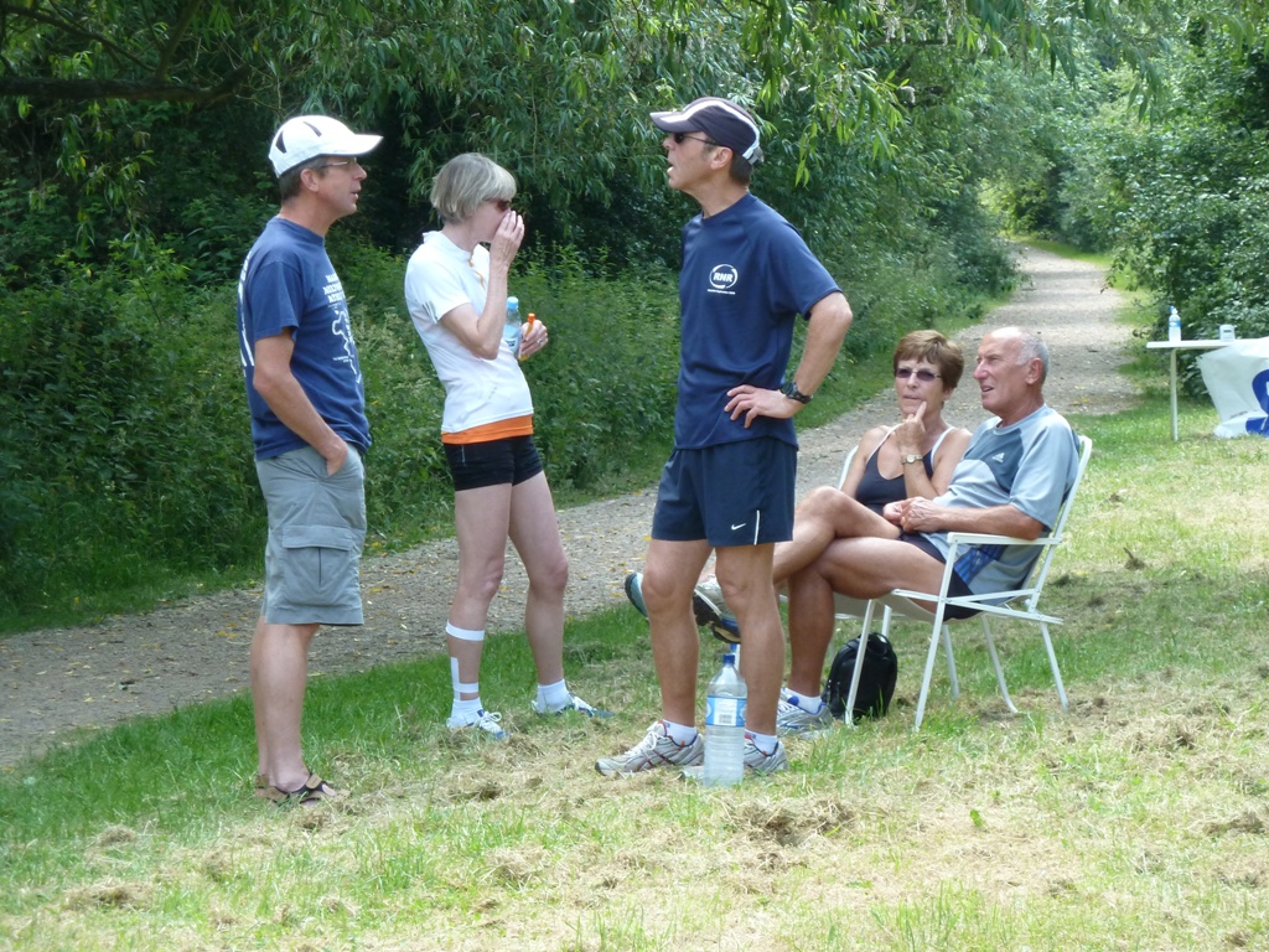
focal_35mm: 158
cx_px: 634
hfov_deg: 12.5
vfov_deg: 9.4
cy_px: 476
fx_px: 5792
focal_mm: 25.9
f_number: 4.5
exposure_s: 1/125
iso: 200
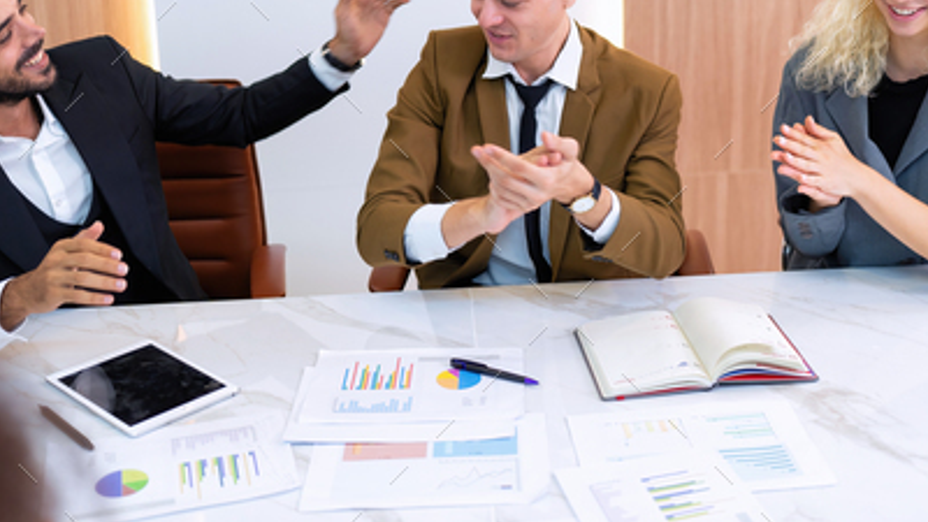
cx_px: 550
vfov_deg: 21.8
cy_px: 71
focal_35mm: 54
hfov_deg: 38.4
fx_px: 1329
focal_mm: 35
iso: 100
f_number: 1.4
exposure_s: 1/160
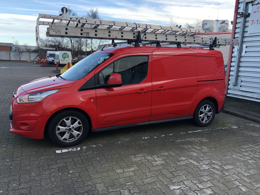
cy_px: 98
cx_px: 130
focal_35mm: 28
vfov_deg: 49.7
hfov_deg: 63.4
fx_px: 210
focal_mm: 4
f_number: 1.8
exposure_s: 1/162
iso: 20
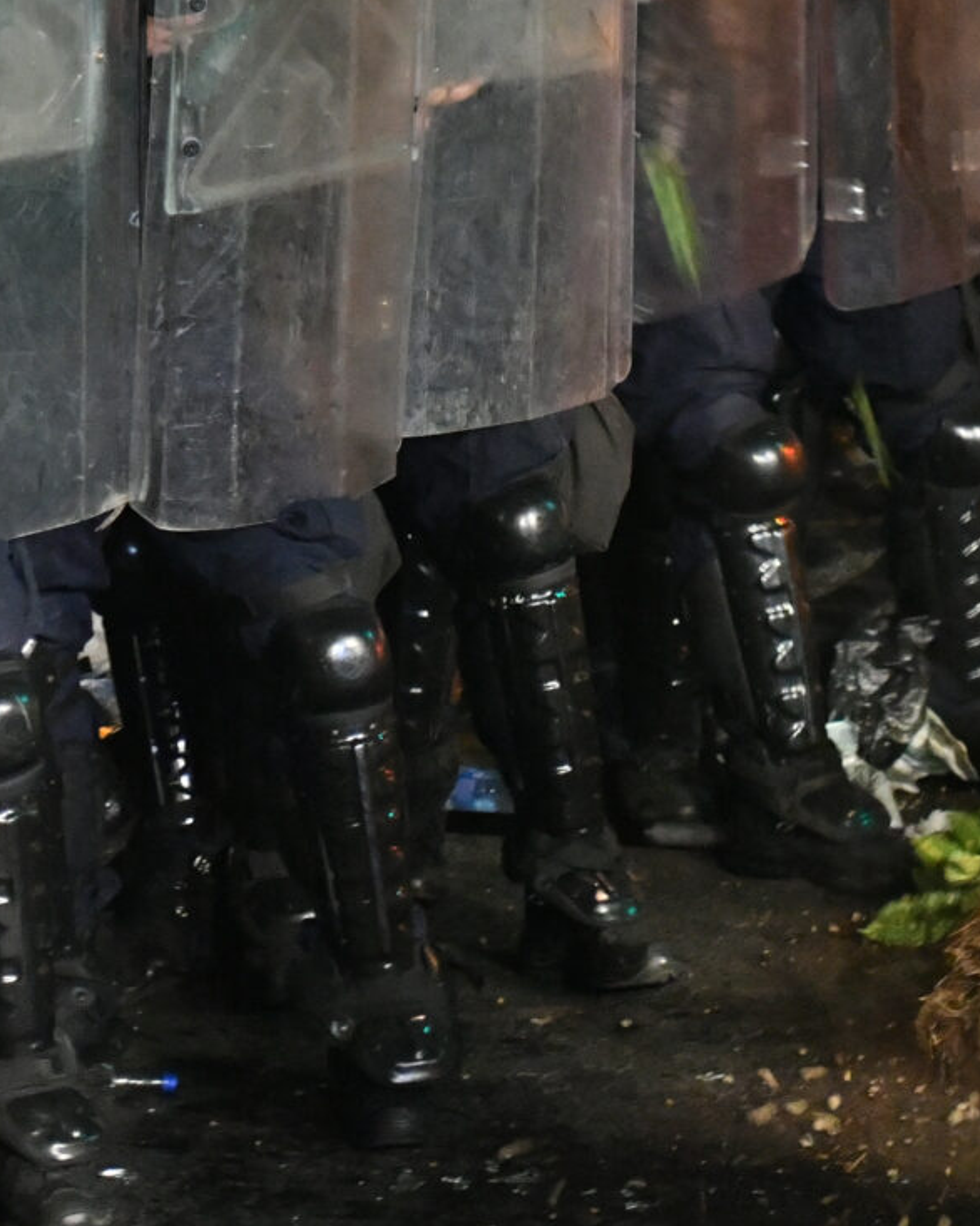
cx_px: 48
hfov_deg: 9.4
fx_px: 5948
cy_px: -8
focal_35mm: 164
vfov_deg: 11.6
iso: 6400
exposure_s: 1/20
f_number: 2.8
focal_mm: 50
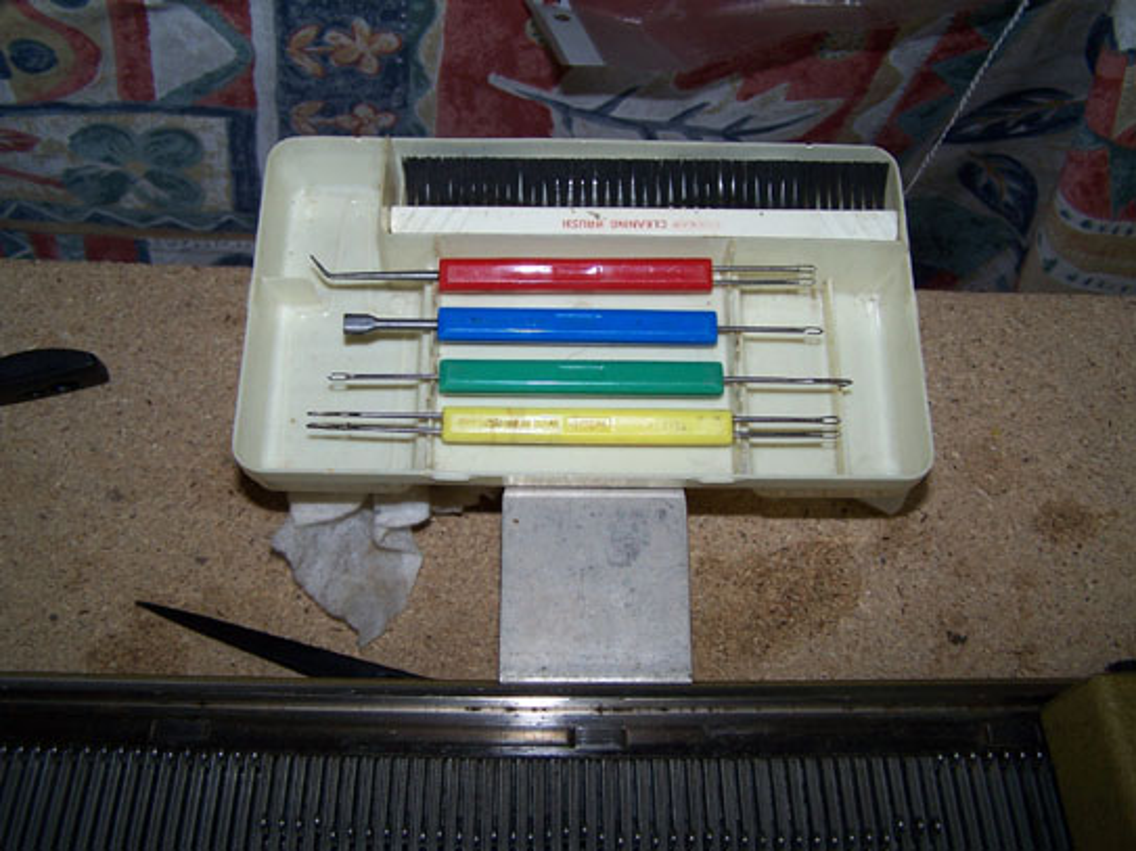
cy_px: 426
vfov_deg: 37.7
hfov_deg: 49.0
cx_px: 568
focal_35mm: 38
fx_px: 1247
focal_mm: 6.3
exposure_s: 1/60
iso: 80
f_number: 2.8
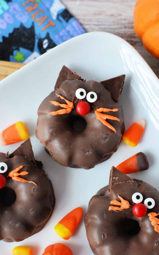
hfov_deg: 23.7
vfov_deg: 37.2
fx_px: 378
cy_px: 127
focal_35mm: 55
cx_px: 85
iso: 400
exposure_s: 1/80
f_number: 4.5
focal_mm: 35
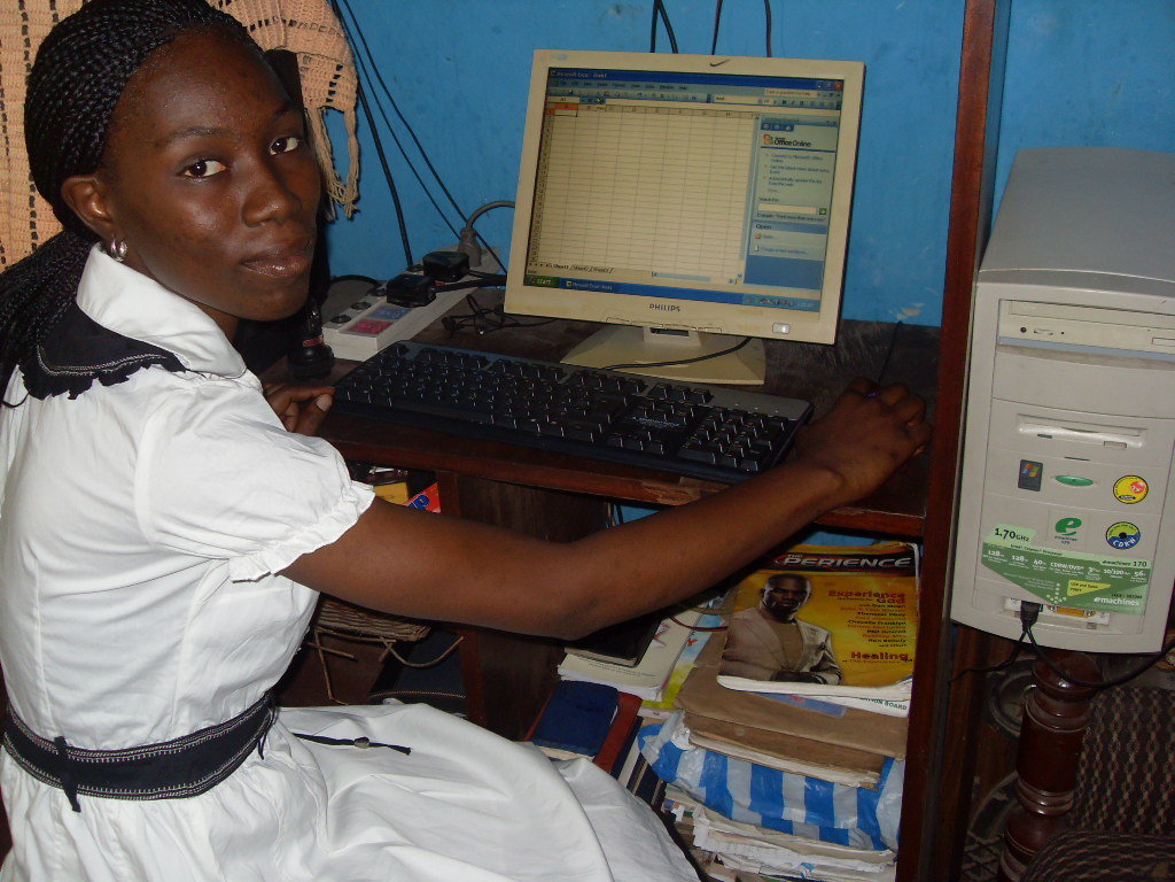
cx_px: 588
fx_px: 1188
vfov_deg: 40.7
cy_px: 441
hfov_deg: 52.6
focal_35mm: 35
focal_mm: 6.3
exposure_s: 1/45
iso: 100
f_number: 2.8
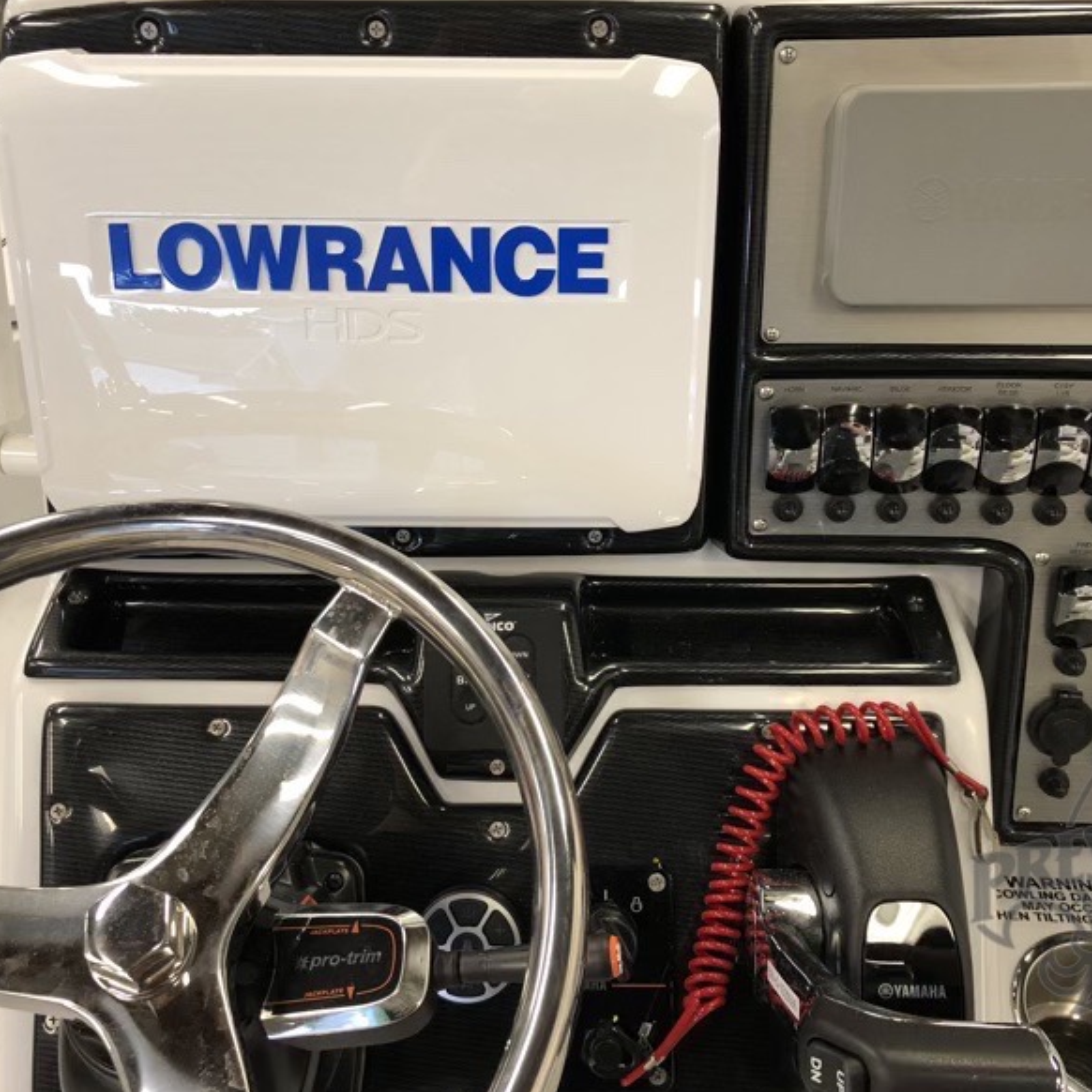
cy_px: 538
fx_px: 1213
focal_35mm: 34
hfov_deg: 48.4
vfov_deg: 48.4
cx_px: 559
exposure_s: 1/20
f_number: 1.8
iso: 40
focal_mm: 4
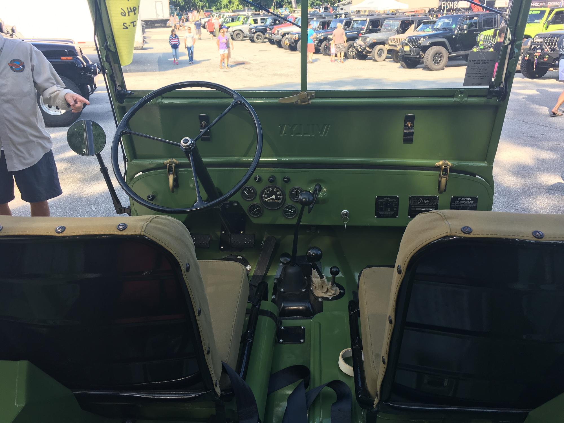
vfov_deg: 48.2
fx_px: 472
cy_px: 212
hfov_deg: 61.7
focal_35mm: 29
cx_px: 282
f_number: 2.2
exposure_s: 1/222
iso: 25
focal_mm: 4.15
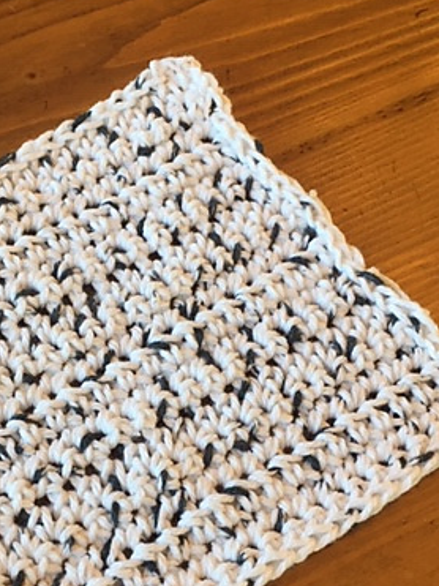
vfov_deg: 37.9
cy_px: 381
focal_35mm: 50
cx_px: 123
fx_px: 846
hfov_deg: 28.8
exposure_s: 1/30
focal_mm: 4.15
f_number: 2.2
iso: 32
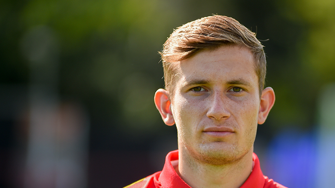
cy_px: 138
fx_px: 2416
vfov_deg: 4.5
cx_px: 204
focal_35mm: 272
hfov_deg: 7.9
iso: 100
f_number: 2.8
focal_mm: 200
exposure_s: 1/640
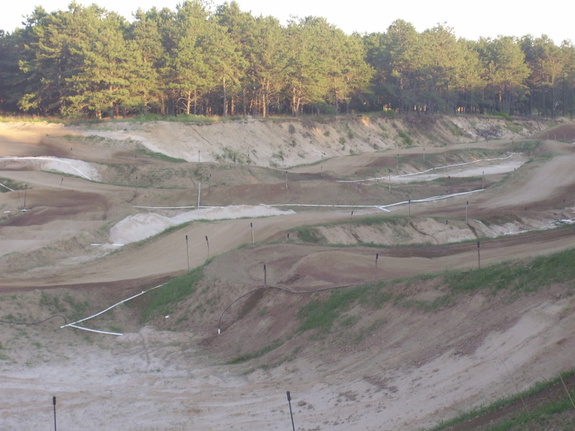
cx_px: 288
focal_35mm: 102
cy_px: 216
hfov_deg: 19.3
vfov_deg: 14.5
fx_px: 1694
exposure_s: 1/90
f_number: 4.6
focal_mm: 16.8
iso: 125
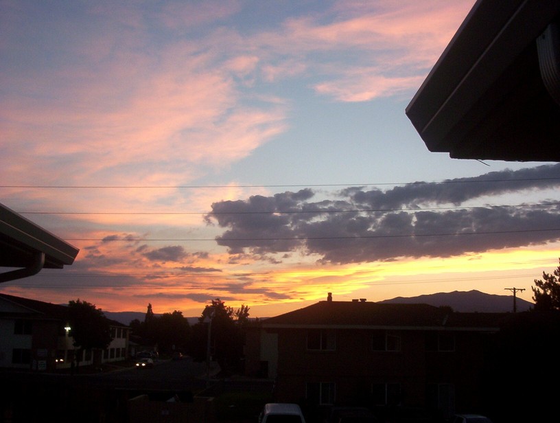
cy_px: 212
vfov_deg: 37.0
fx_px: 632
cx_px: 280
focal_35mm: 39
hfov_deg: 47.8
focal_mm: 6
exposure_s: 1/34.6
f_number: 4.5
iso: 140
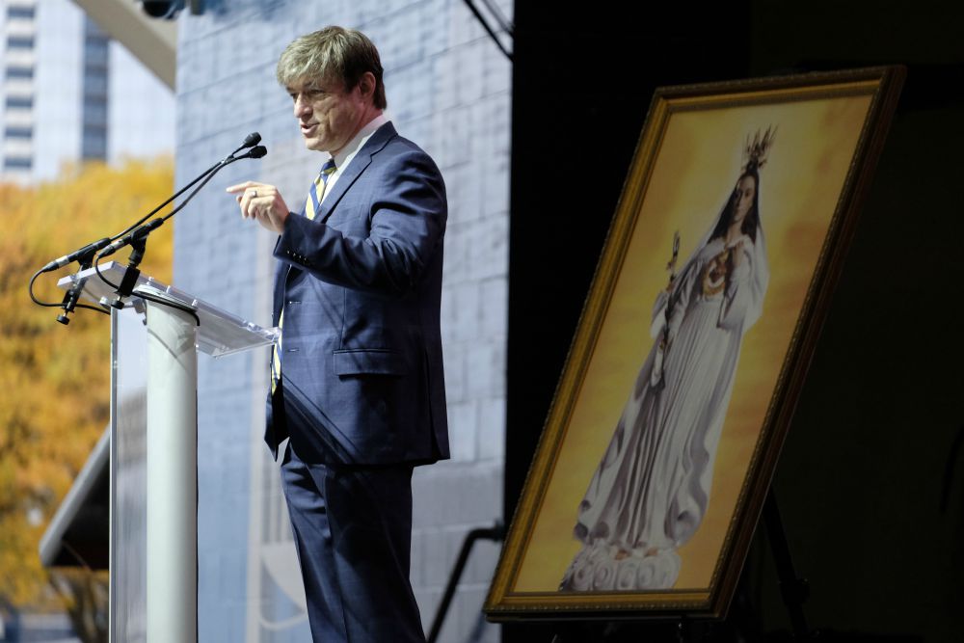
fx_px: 8034
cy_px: 322
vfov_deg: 4.6
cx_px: 482
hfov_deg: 6.9
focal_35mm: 300
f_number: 4.8
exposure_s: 1/500
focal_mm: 200
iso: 2000
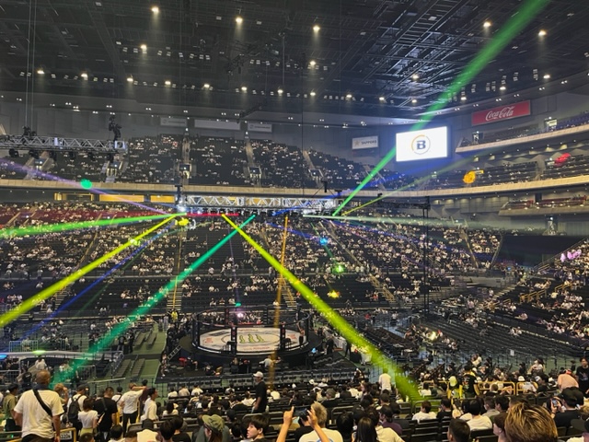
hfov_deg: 67.3
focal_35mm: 26
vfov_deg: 53.1
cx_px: 294
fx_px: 442
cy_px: 221
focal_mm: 5.1
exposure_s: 1/40
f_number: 1.6
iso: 640
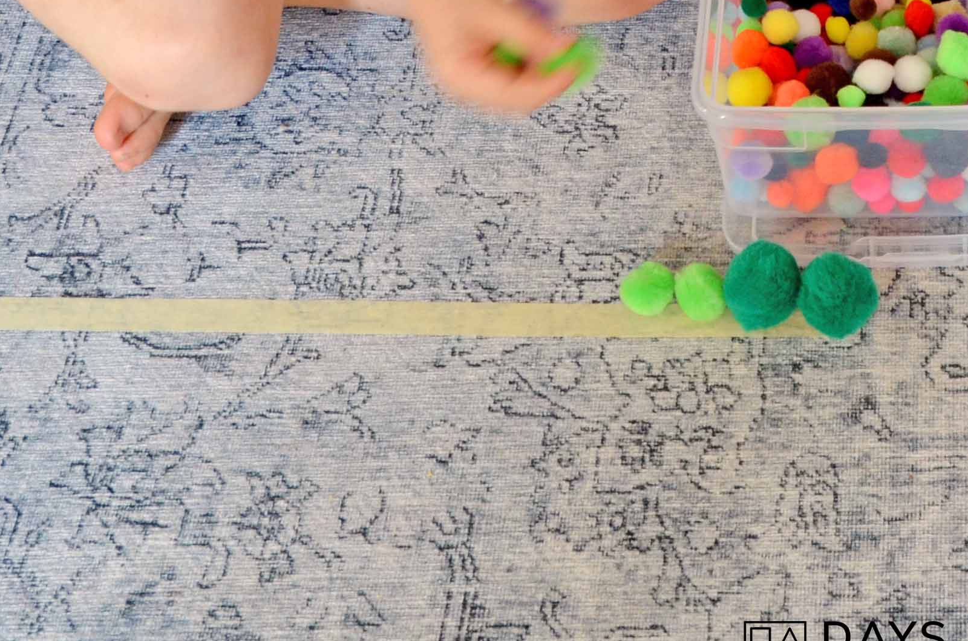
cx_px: 996
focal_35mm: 79
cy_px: -247
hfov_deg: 24.5
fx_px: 2108
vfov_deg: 16.2
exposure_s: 1/60
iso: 560
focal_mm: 17
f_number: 4
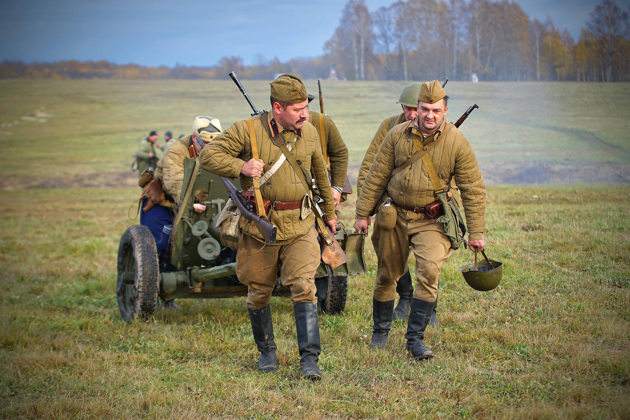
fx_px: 1837
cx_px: 315
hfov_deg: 19.5
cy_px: 210
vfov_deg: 13.0
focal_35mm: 105
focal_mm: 70
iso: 200
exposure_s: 1/640
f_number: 3.5
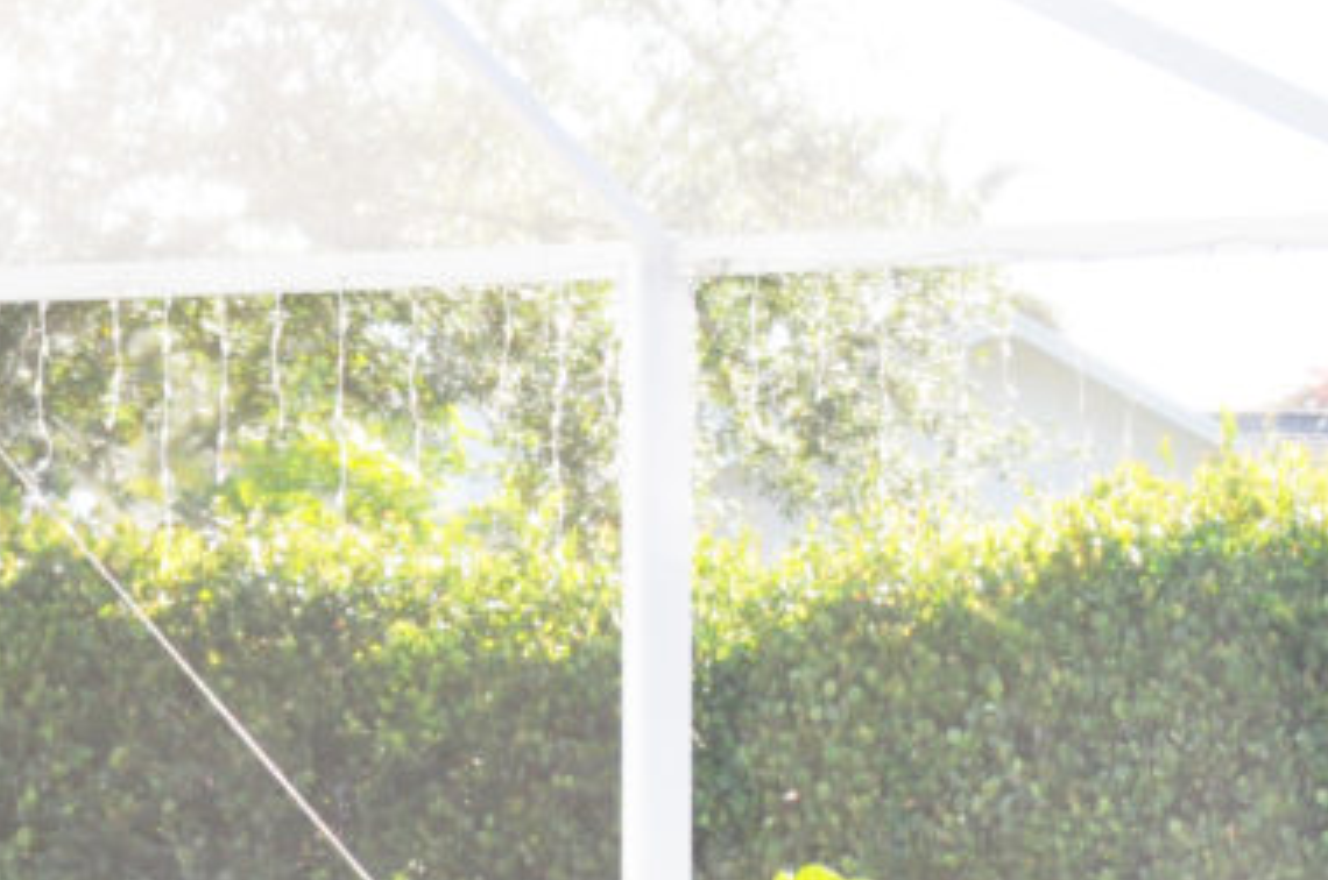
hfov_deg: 9.3
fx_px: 8065
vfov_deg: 6.2
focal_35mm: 219
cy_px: 519
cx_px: 1681
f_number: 6.3
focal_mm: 42
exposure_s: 1/640
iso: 640
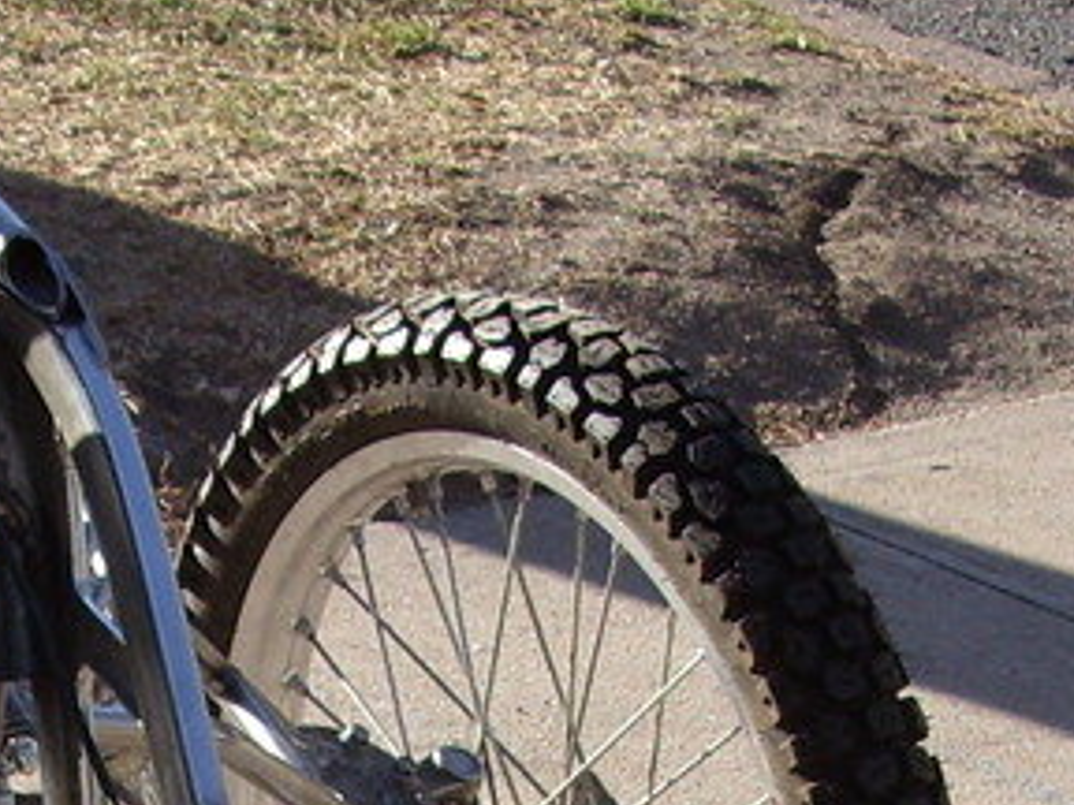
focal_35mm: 185
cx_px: 172
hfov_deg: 10.6
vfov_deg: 7.8
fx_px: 5740
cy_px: 1453
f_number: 2.8
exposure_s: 1/384
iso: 50
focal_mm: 6.3
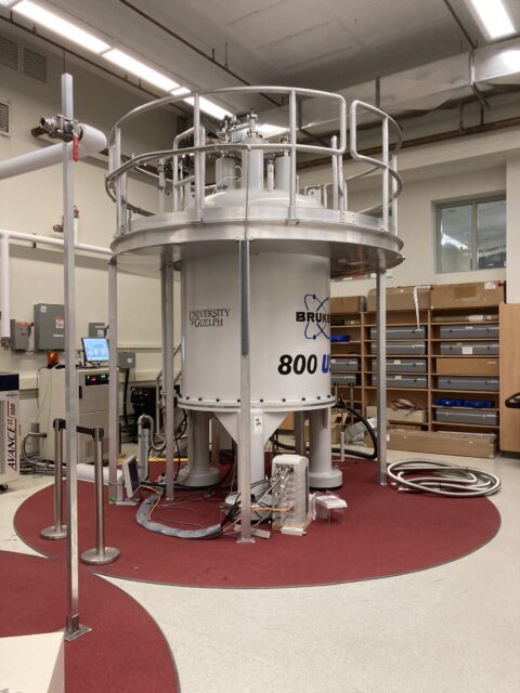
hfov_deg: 49.7
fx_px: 561
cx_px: 260
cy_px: 346
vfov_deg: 63.4
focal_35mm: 28
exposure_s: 1/60
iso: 160
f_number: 1.8
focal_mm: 3.99
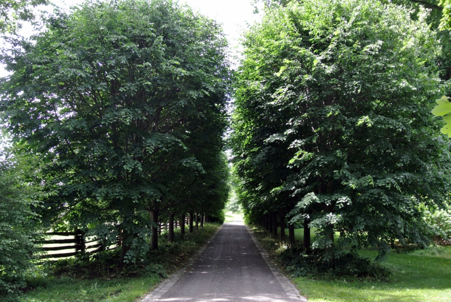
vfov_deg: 32.0
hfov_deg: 46.3
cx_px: 226
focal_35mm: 42
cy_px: 151
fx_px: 527
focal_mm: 15.7
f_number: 4.2
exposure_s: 1/100
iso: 200
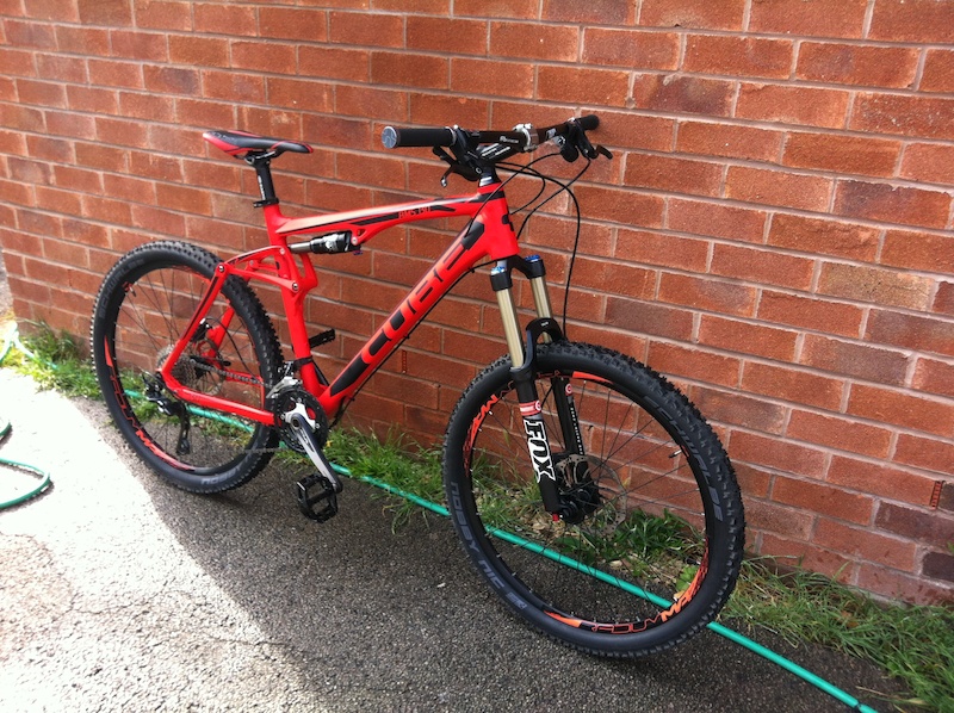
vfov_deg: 40.6
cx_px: 477
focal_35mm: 35
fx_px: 963
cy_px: 356
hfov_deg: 52.7
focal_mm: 3.85
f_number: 2.8
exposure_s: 1/163
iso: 80
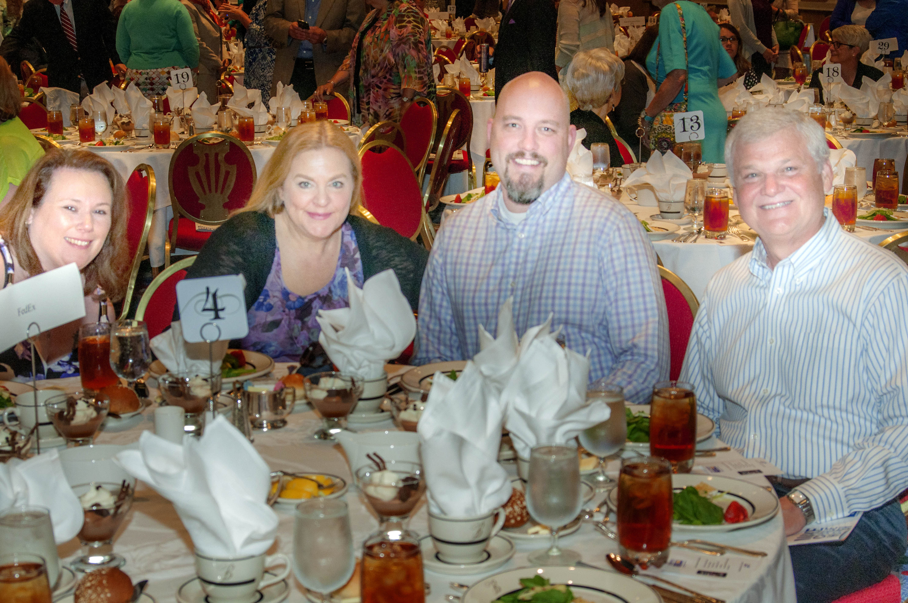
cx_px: 454
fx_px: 1663
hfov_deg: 30.5
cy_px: 302
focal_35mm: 66
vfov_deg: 20.6
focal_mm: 44
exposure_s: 1/80
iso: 400
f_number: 7.1
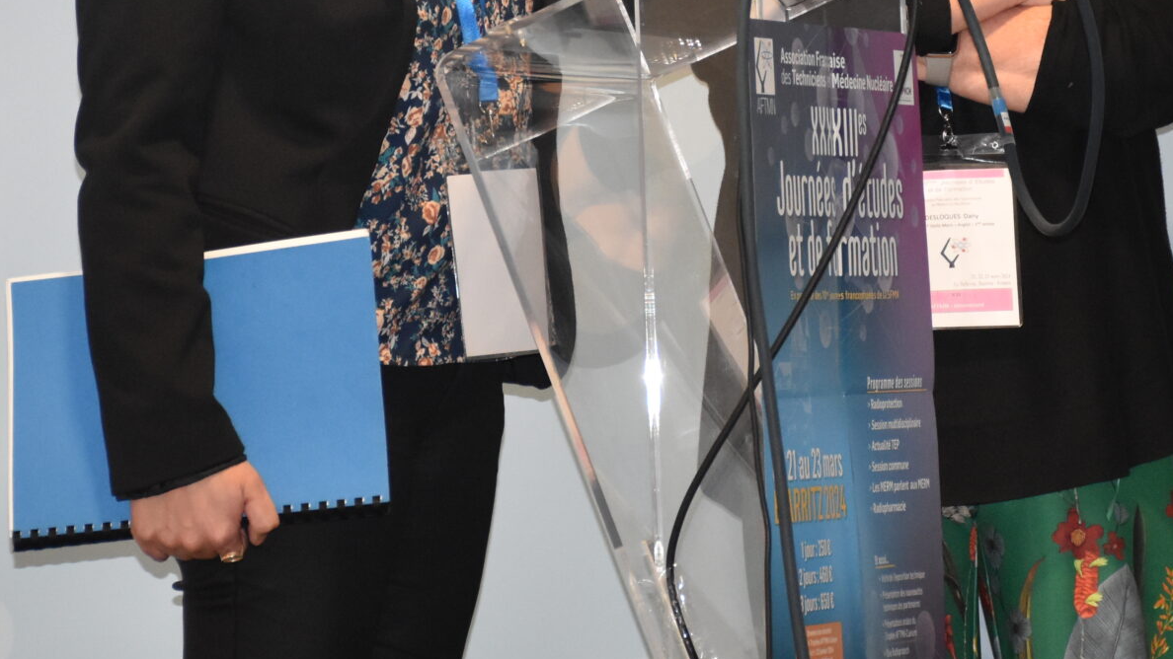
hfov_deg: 9.1
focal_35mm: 237
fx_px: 7371
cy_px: 134
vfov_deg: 5.1
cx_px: 756
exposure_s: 1/60
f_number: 5
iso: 1800
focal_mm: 70
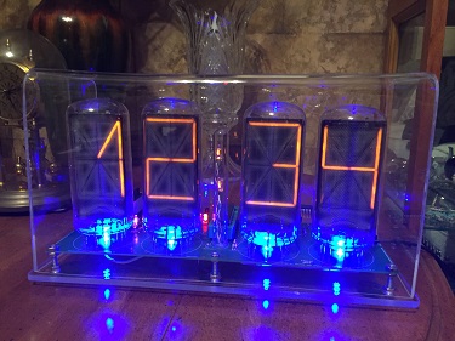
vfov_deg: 48.2
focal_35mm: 29
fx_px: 381
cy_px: 170
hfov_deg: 61.7
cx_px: 228
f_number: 2.2
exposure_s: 1/15
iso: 250
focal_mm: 4.15
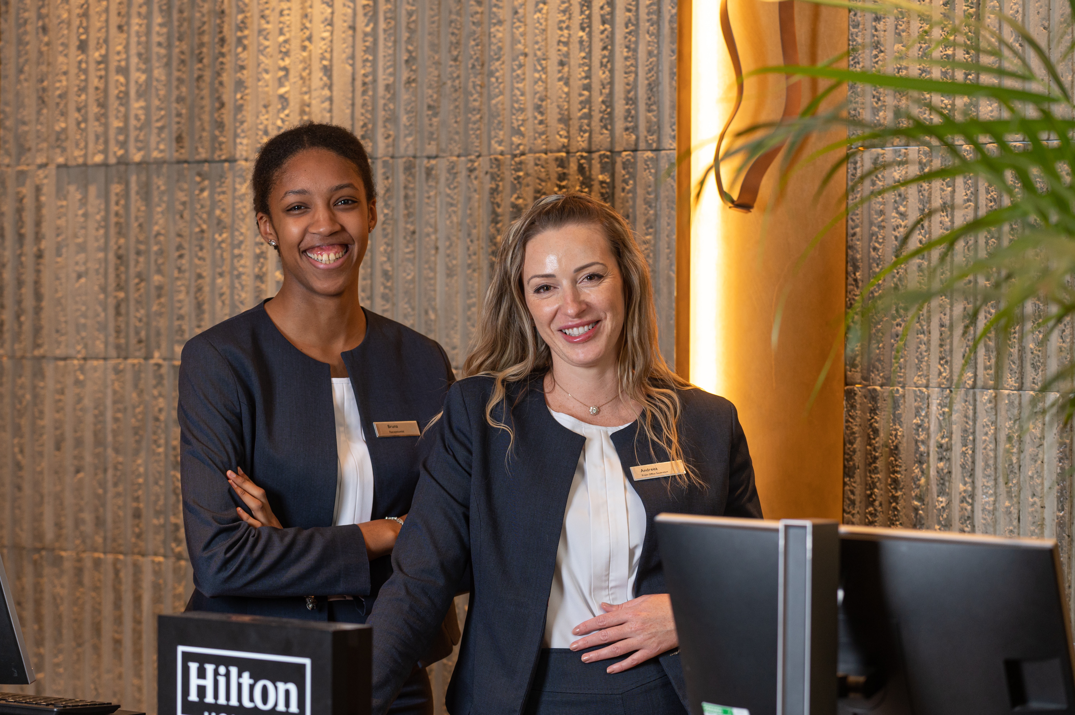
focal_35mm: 112
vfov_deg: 12.2
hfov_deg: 18.3
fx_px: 3342
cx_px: 538
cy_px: 358
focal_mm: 112
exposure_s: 1/125
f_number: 4.5
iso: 1000
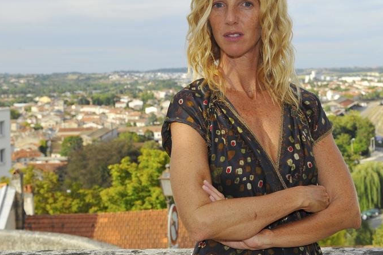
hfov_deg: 29.9
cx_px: 246
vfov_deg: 20.2
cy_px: 97
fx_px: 712
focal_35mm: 67
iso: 200
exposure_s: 1/250
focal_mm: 45
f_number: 8
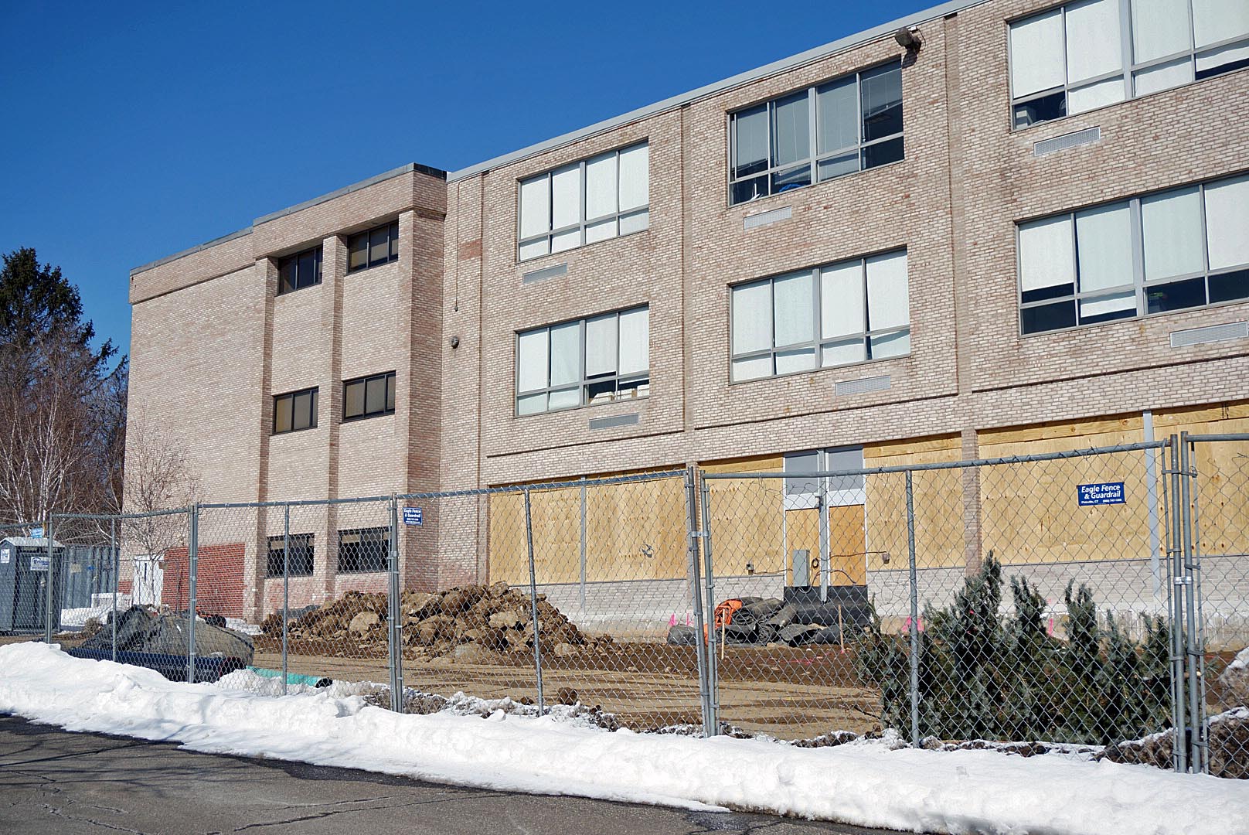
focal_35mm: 44
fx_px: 1510
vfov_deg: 30.9
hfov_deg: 44.9
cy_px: 418
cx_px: 624
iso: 100
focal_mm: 29
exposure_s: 1/800
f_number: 5.6
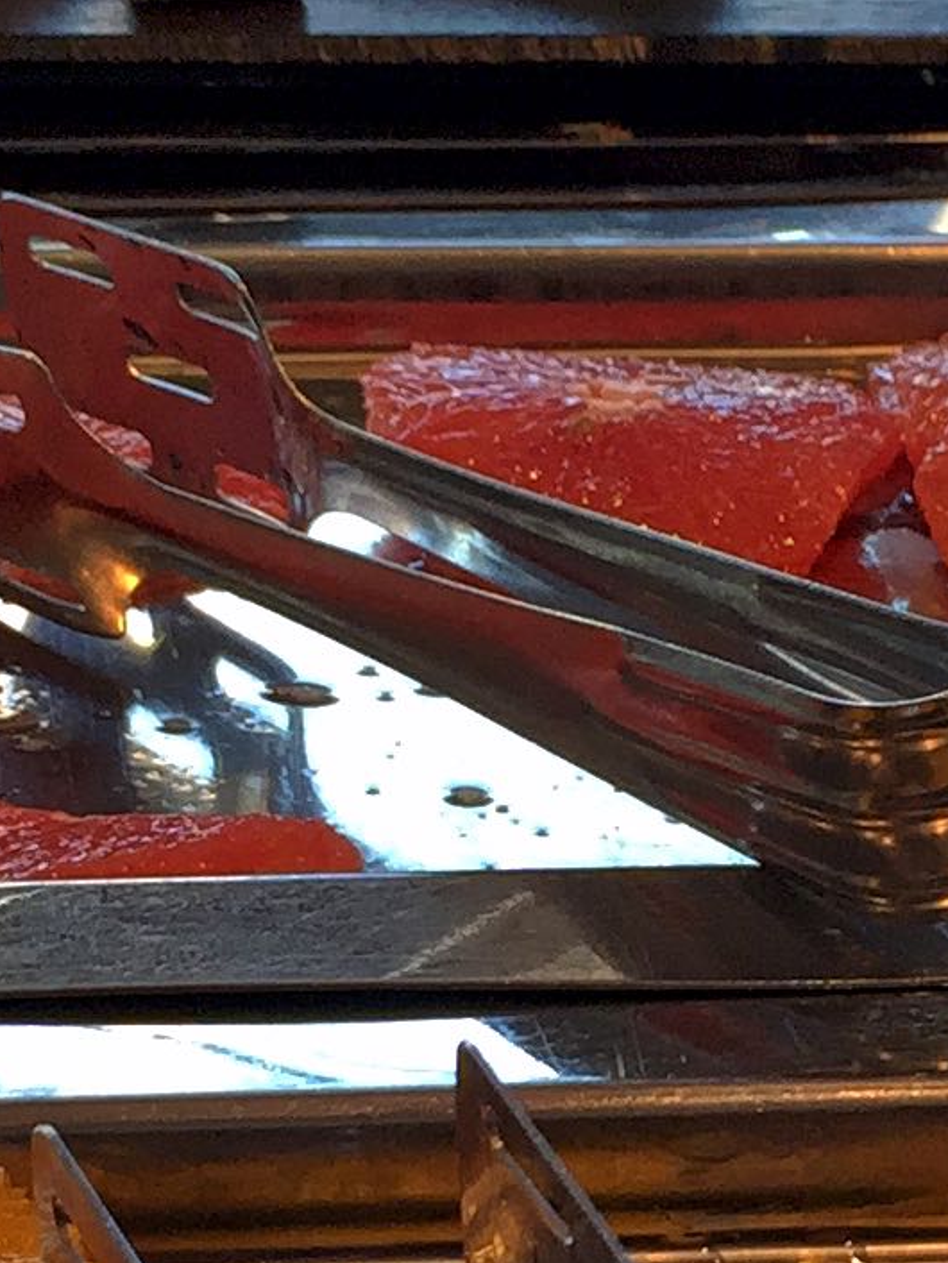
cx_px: 751
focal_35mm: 134
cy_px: 1027
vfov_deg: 14.6
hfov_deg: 11.0
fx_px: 4890
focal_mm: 4.15
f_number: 2.2
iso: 50
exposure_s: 1/100
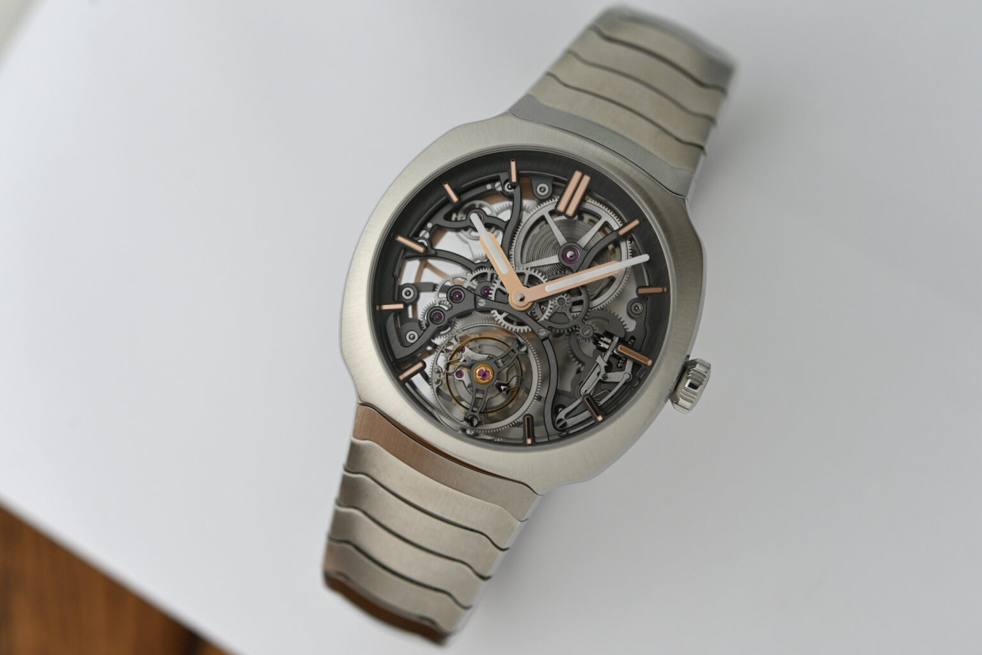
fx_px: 1637
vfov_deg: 22.6
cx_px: 491
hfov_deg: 33.4
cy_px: 328
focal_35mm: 60
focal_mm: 60
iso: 400
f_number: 6.3
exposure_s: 1/80
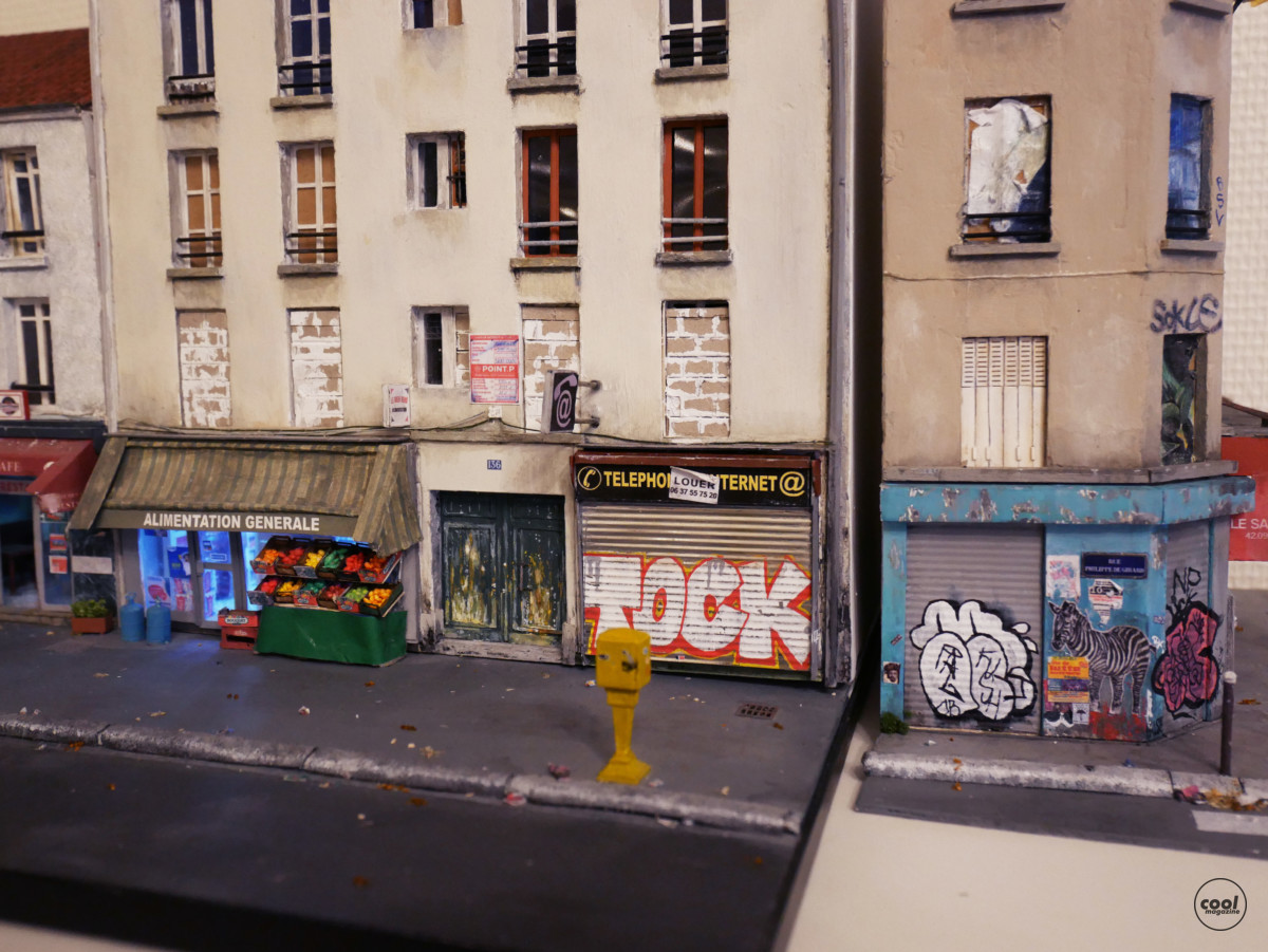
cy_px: 476
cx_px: 634
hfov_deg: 56.8
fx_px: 1173
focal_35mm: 32
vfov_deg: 44.2
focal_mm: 16
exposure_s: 1/60
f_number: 3.9
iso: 1000
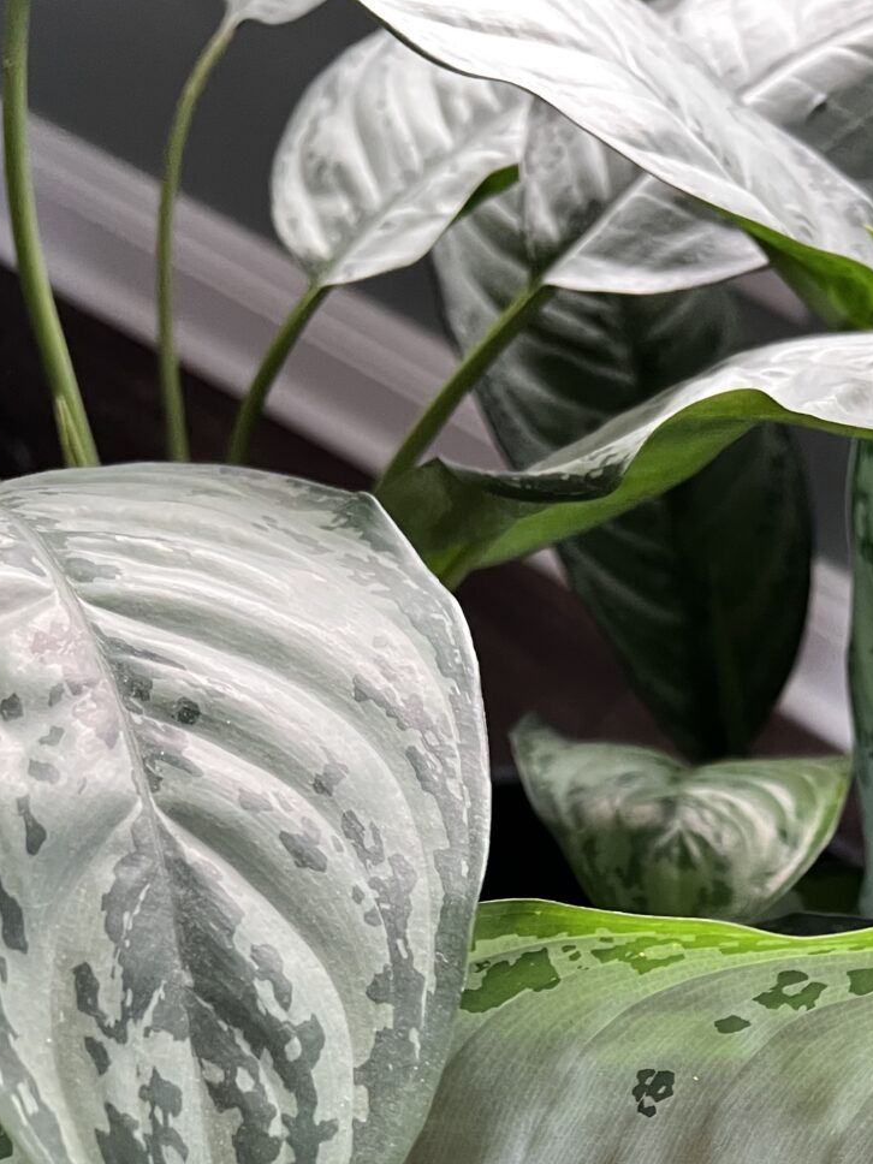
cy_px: 1202
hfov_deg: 25.9
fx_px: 1849
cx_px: 750
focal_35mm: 55
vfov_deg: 31.8
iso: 250
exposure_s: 1/60
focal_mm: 5.7
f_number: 1.5
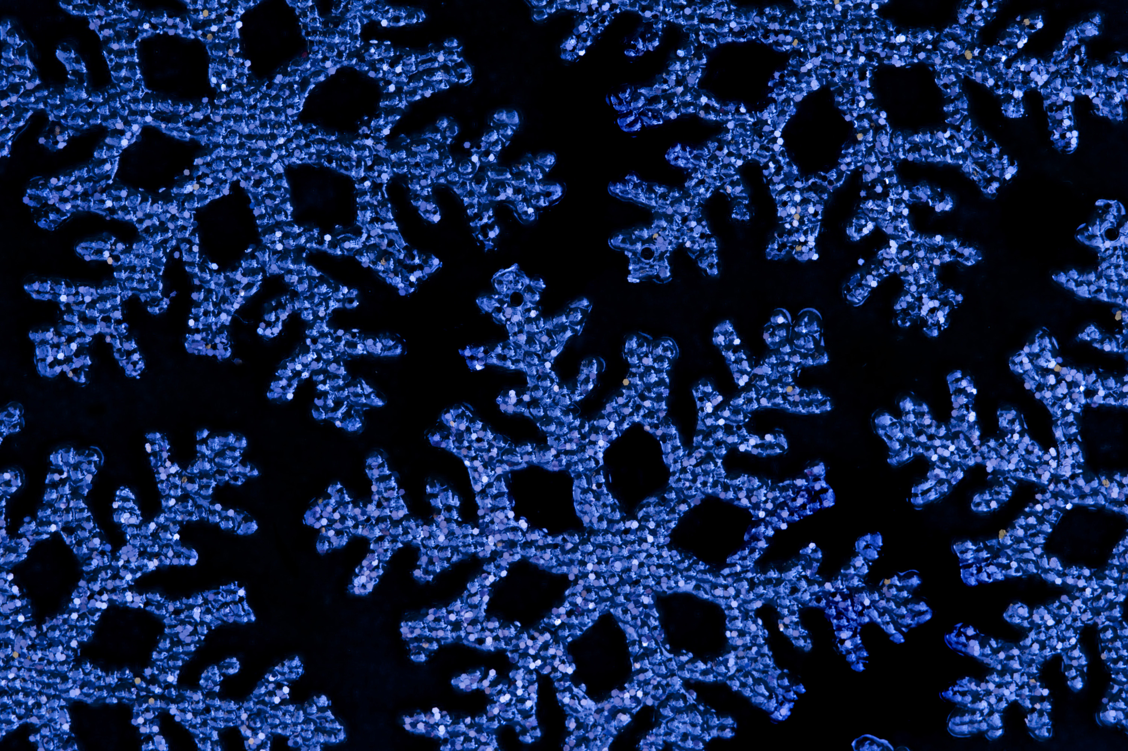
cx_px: 564
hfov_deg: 19.5
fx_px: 3288
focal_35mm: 105
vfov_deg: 13.0
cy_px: 376
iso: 200
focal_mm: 105
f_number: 8
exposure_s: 6
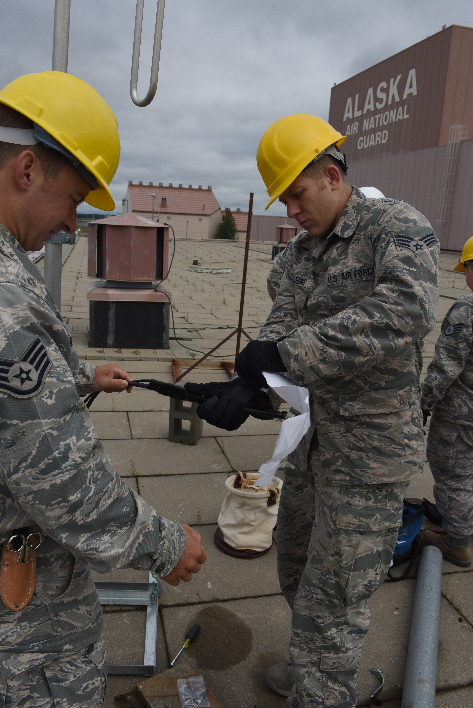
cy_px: 354
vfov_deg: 63.6
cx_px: 236
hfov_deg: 45.0
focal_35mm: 29
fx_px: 571
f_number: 11
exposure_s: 1/500
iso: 400
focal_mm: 29
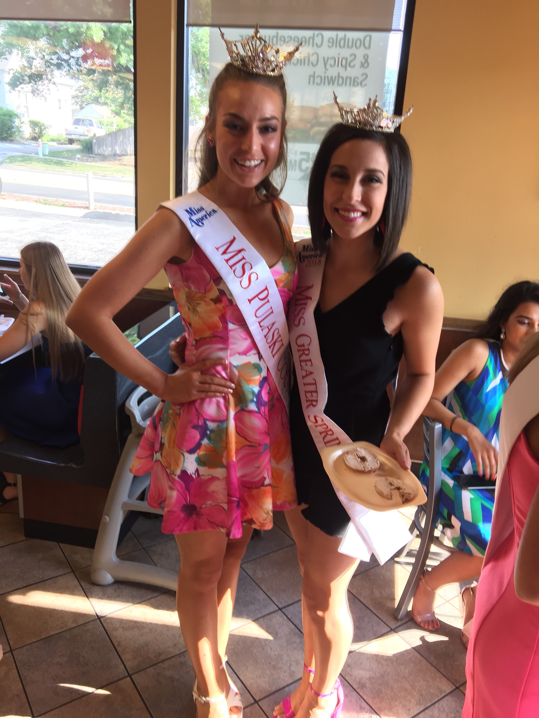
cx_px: 270
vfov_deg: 61.7
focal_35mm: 29
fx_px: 602
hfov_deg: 48.2
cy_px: 359
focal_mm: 4.15
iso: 32
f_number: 2.2
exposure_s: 1/60
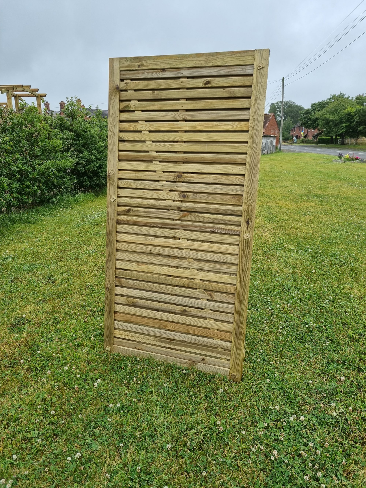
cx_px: 183
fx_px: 367
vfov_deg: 67.3
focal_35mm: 26
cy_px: 244
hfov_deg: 53.1
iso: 50
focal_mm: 5.4
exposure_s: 1/1852
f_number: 1.8
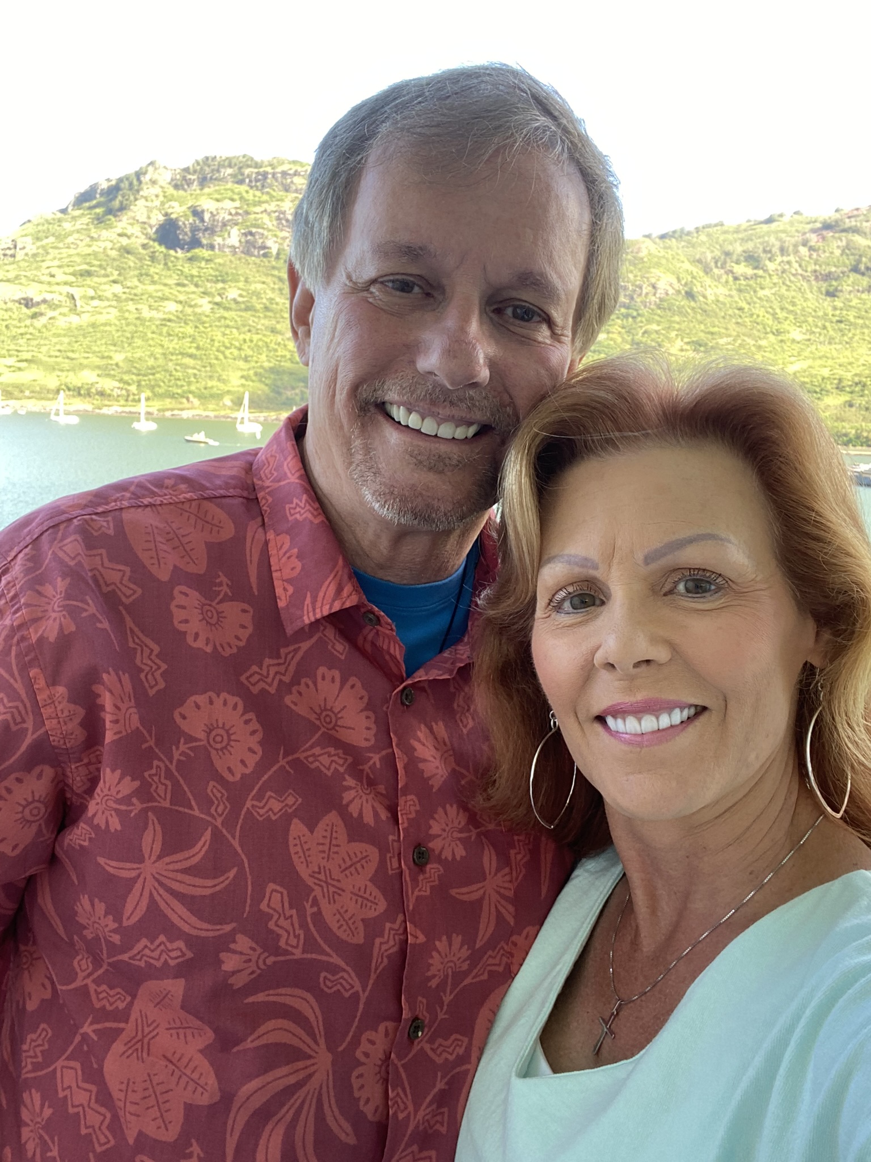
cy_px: 581
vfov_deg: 60.0
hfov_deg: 46.8
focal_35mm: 30
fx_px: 1006
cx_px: 436
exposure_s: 1/60
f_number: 2.2
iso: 50
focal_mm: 2.71
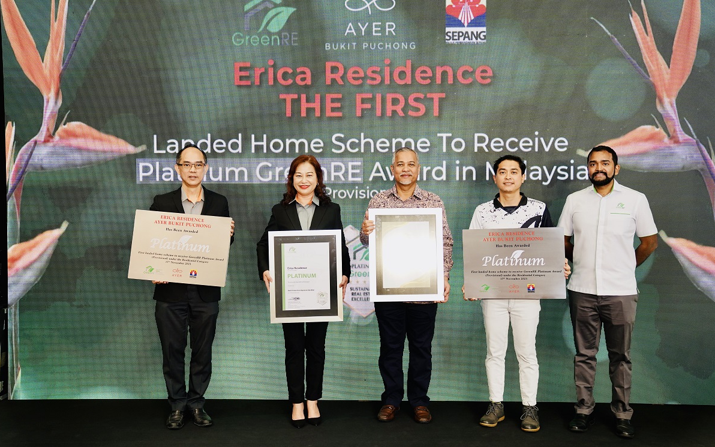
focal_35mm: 39
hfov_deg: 50.4
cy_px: 220
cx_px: 357
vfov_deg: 32.8
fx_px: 760
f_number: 2.8
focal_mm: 38
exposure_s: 1/125
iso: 640
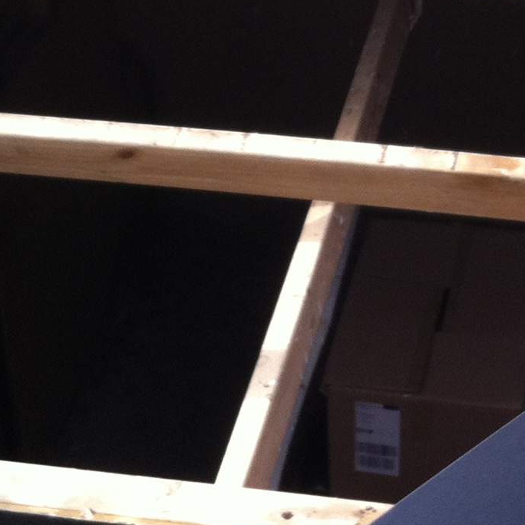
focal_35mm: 117
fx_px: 2008
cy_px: -38
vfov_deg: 14.6
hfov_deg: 14.8
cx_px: 403
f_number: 2.8
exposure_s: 1/397
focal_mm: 3.85
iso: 80
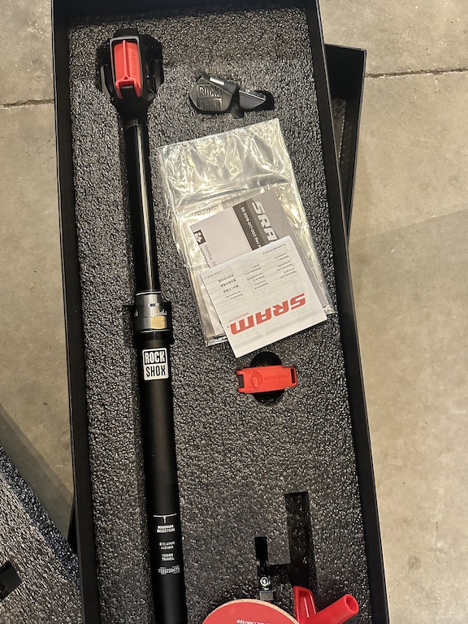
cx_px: 234
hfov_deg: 54.9
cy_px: 322
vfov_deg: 69.4
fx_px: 451
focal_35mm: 25
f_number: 1.78
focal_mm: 6.86
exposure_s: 1/60
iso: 640
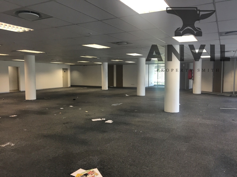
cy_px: 88
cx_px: 118
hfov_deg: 61.7
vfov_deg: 48.2
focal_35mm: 29
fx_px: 199
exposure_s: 1/33
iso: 64
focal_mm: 4.15
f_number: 2.2
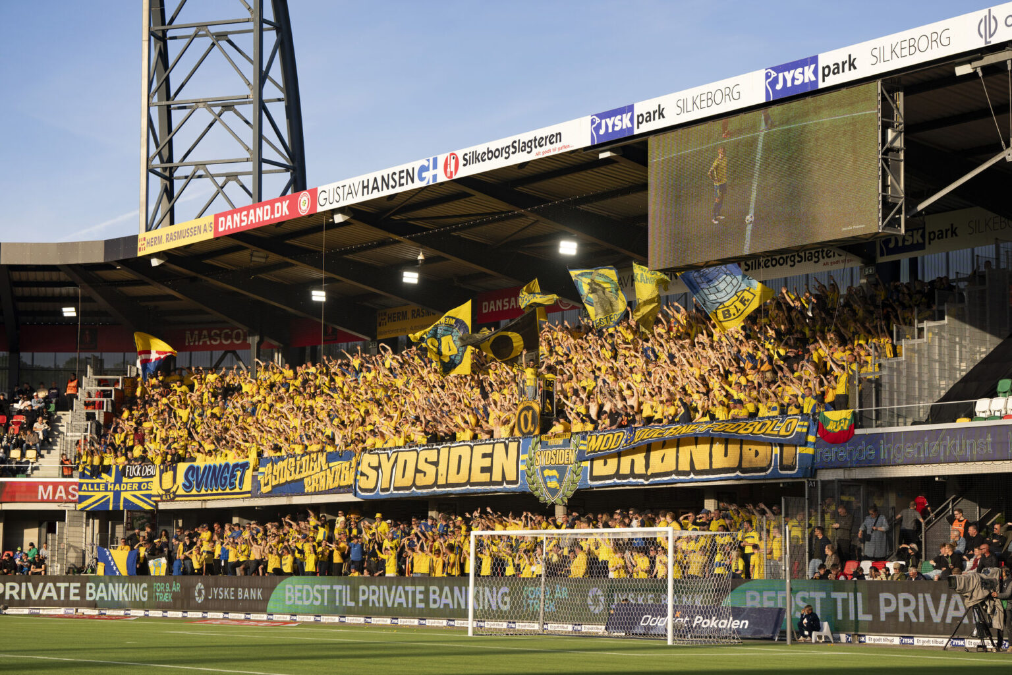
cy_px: 338
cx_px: 506
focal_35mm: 74
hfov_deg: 27.3
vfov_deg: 18.4
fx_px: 2080
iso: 200
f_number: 4
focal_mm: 74
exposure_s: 1/1600
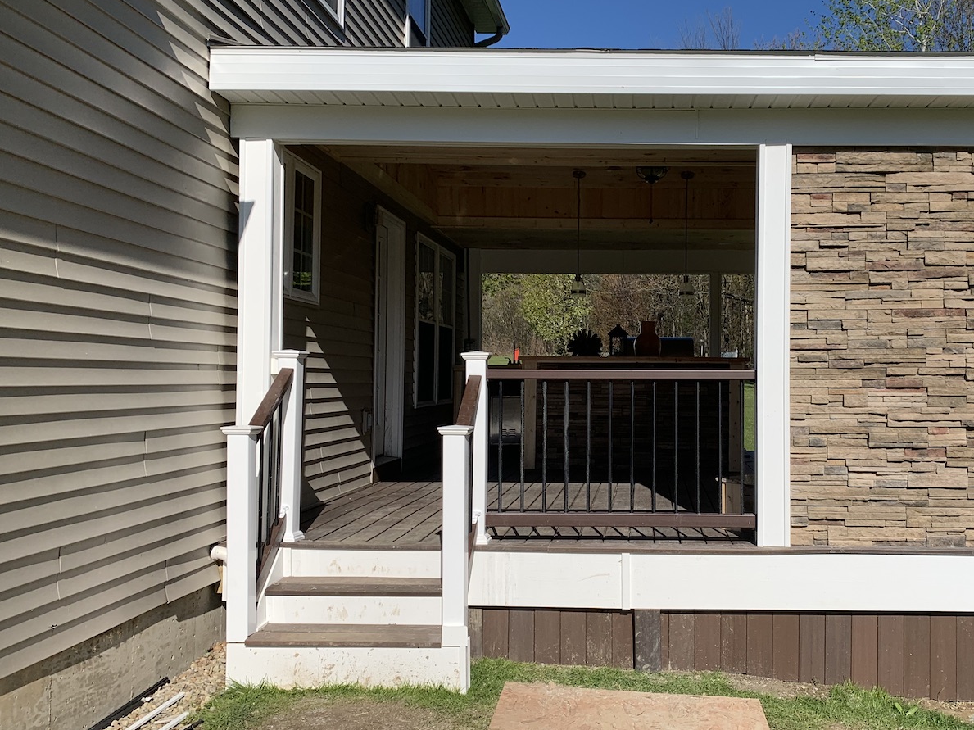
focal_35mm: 35
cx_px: 629
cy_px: 353
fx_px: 985
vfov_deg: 40.7
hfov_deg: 51.9
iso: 25
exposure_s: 1/3788
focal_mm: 4.25
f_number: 1.8
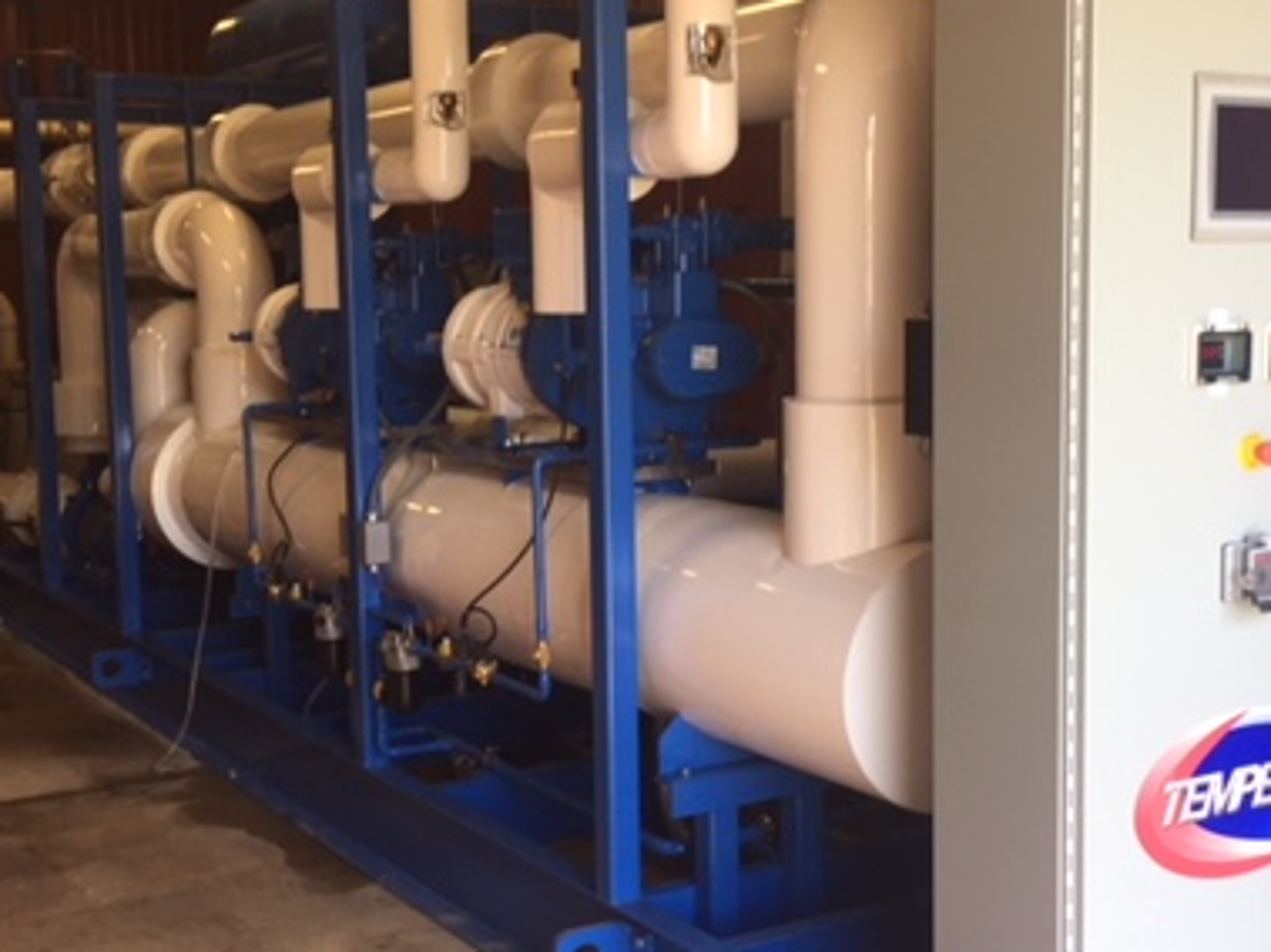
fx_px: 1799
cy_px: 493
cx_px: 714
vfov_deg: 29.7
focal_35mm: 49
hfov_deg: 38.9
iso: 32
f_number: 2.2
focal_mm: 4.15
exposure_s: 1/60
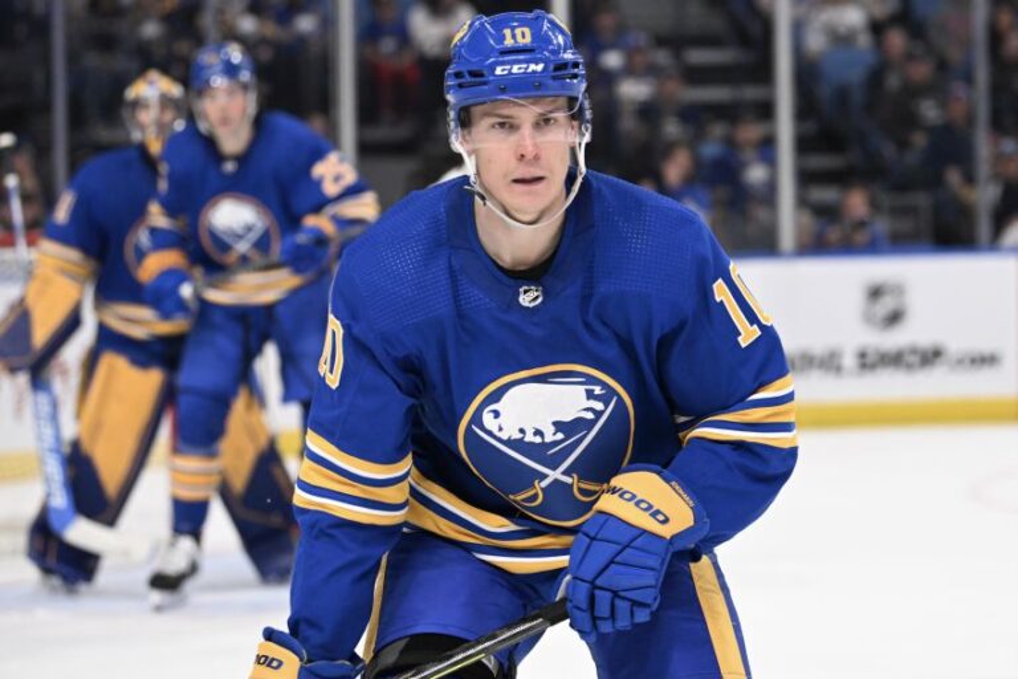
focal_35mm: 110
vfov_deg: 12.5
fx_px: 3110
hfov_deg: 18.6
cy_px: 340
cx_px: 509
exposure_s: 1/1600
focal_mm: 110
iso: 3200
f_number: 3.5
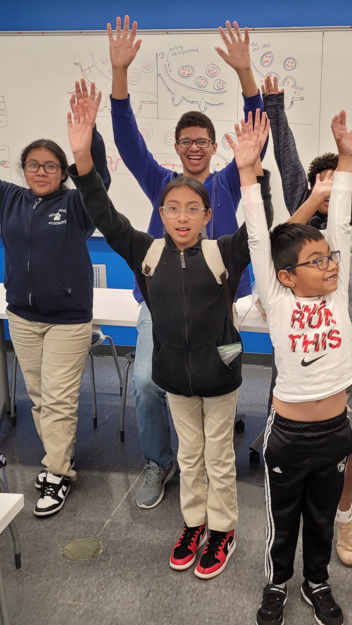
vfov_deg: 51.6
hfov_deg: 30.0
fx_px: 647
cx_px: 256
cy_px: 319
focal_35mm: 39
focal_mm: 5.4
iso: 200
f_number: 1.8
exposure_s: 1/120
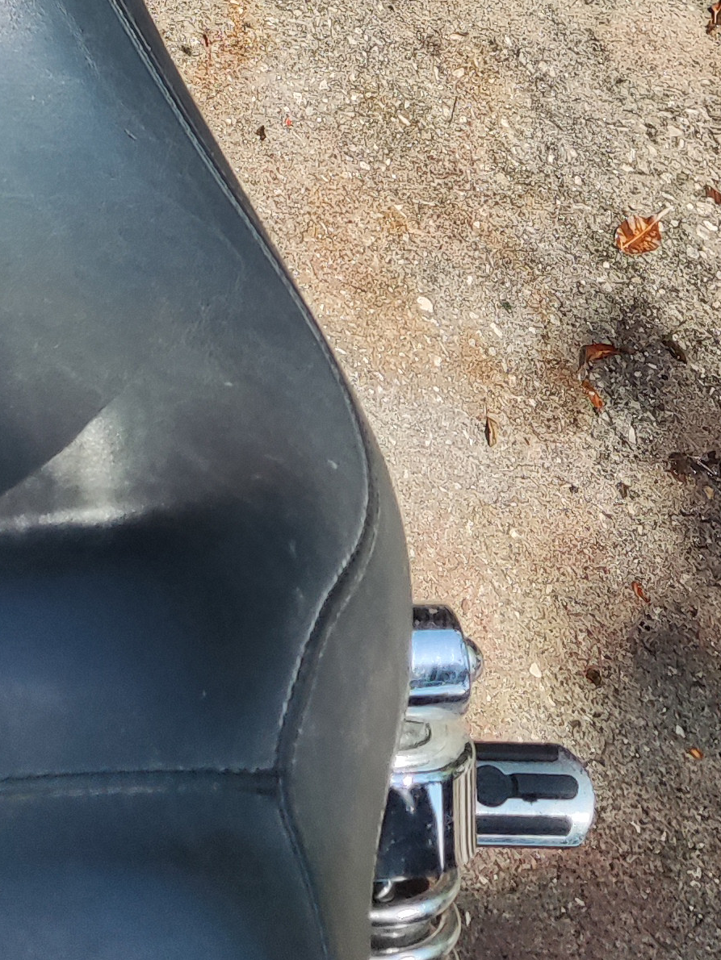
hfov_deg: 16.7
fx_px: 2332
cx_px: -179
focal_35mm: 84
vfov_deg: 20.9
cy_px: -340
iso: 50
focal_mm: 4.71
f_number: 1.79
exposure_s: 1/1508
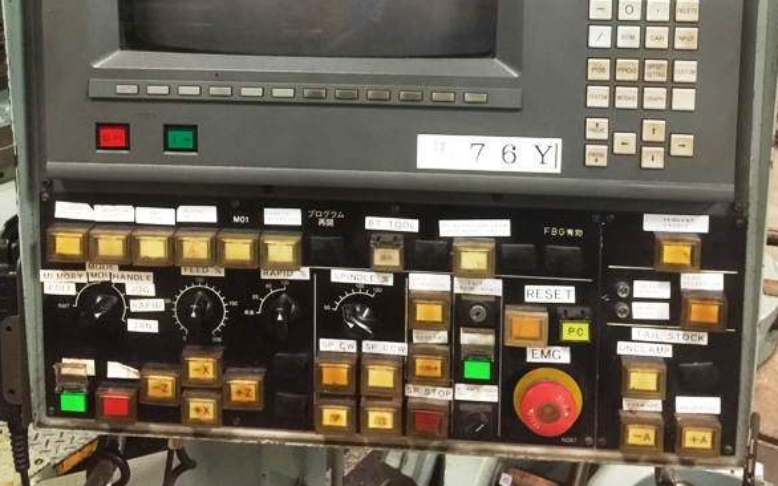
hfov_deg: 47.2
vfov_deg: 28.8
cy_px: 9
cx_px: 389
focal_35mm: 42
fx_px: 890
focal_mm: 4.15
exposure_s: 1/15
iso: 125
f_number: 2.2
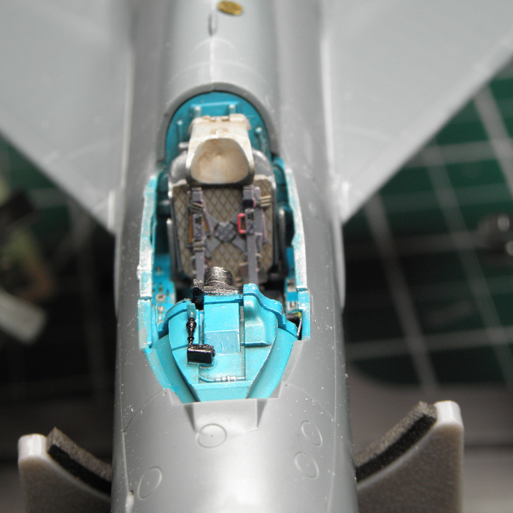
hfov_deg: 13.6
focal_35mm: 128
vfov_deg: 13.6
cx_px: 232
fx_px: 2146
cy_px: 256
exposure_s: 1/20
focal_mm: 19.25
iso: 125
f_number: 4.2
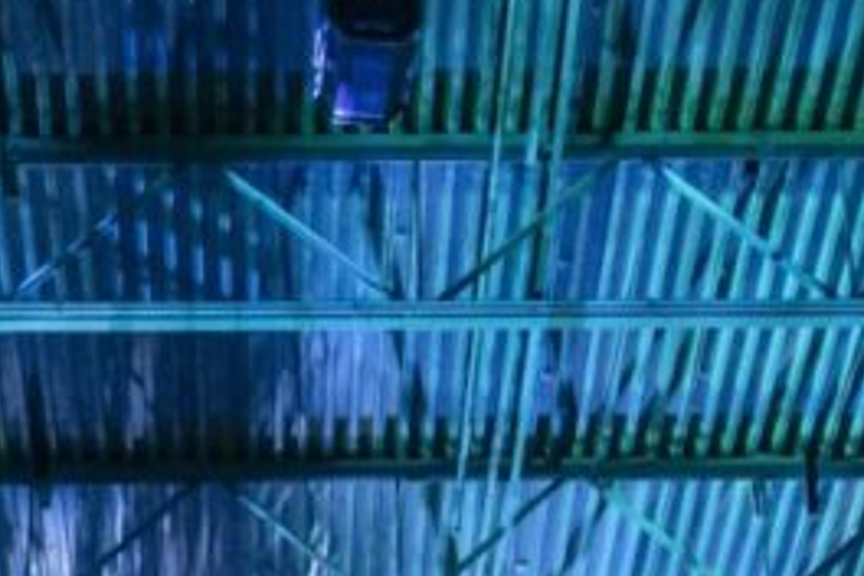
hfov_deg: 21.2
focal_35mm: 96
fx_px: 2302
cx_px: 301
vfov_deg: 10.6
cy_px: 1653
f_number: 5
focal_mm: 11
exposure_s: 1/60
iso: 3200
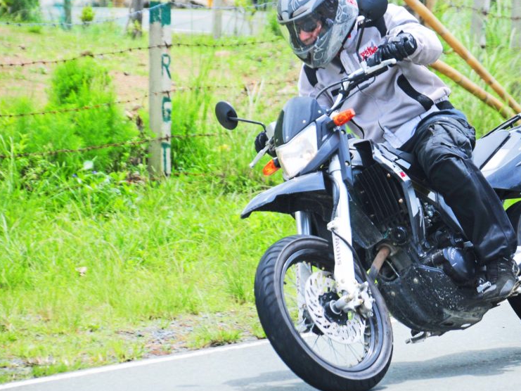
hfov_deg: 7.4
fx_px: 4044
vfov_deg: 5.5
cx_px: 351
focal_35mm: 269
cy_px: 185
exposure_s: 1/1600
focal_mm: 135
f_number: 6
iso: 400
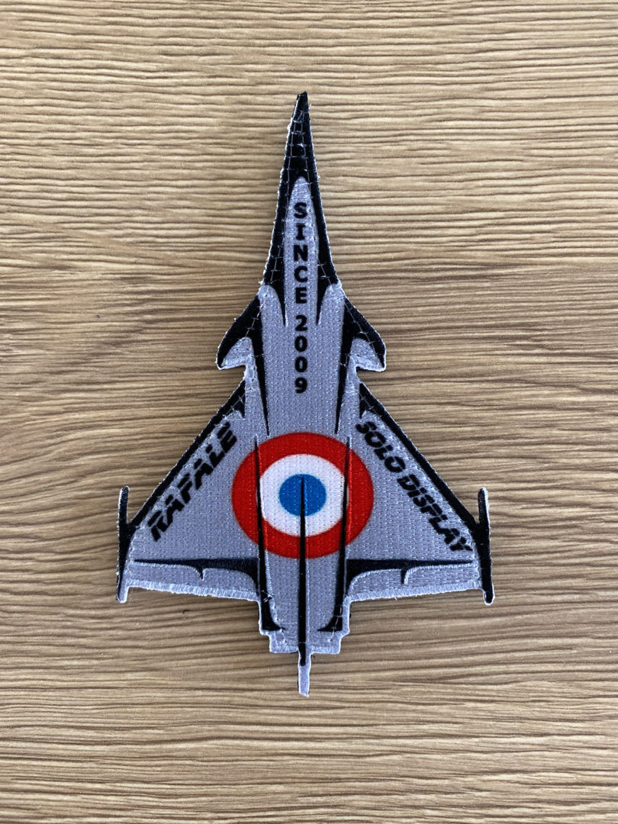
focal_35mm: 26
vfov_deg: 67.3
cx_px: 309
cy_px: 412
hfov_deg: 53.1
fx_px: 619
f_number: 1.8
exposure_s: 1/60
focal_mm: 4.25
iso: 320
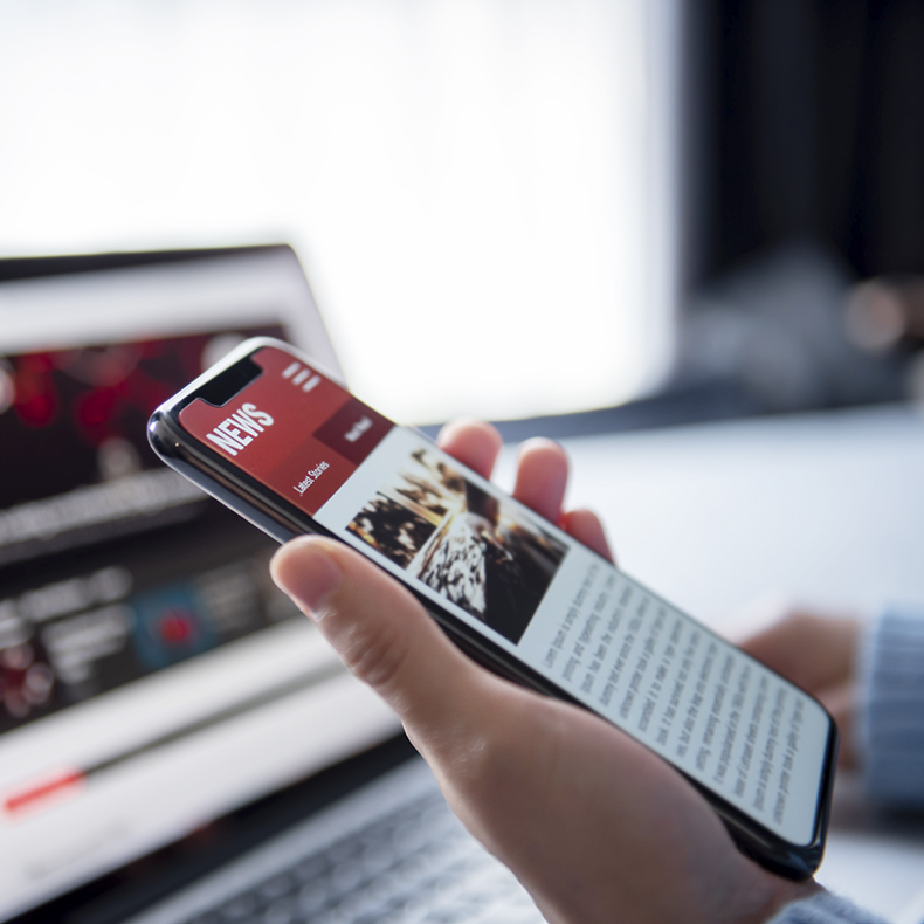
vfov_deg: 24.3
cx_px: 290
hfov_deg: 24.2
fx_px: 2144
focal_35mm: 71
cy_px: 467
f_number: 2.8
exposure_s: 1/80
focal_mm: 55
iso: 320
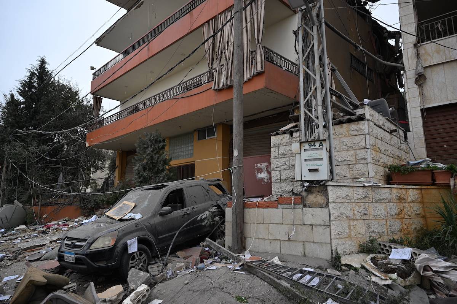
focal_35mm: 24
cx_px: 228
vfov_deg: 53.1
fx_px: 305
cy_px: 152
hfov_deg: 73.7
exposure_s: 1/125
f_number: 4
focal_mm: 24
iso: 160
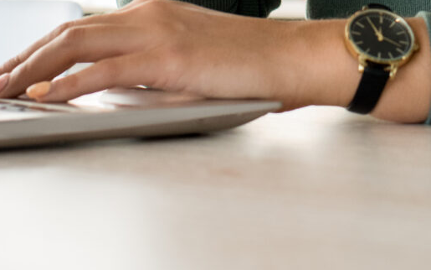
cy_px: -249
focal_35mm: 142
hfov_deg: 14.4
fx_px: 1668
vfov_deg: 8.8
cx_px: 458
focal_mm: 35
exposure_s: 1/250
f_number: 4
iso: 640
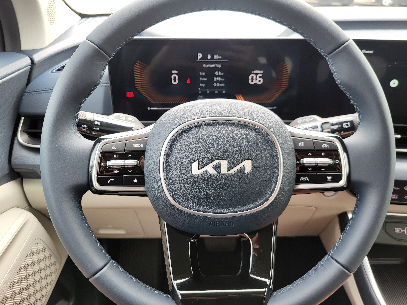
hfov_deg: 67.3
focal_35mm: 26
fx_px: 306
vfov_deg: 53.1
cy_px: 152
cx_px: 204
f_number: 1.8
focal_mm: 5.4
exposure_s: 1/120
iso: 50
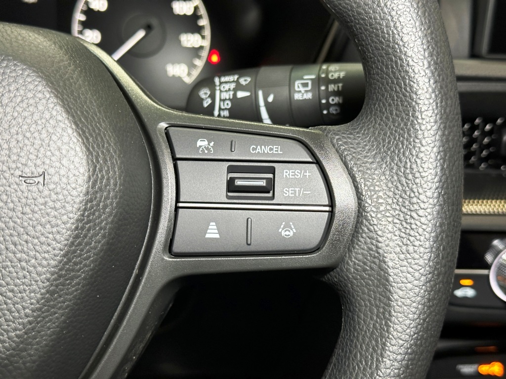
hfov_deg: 39.7
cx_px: 253
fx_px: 702
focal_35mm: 48
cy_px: 190
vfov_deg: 30.3
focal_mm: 6.86
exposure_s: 1/40
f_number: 1.78
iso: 320
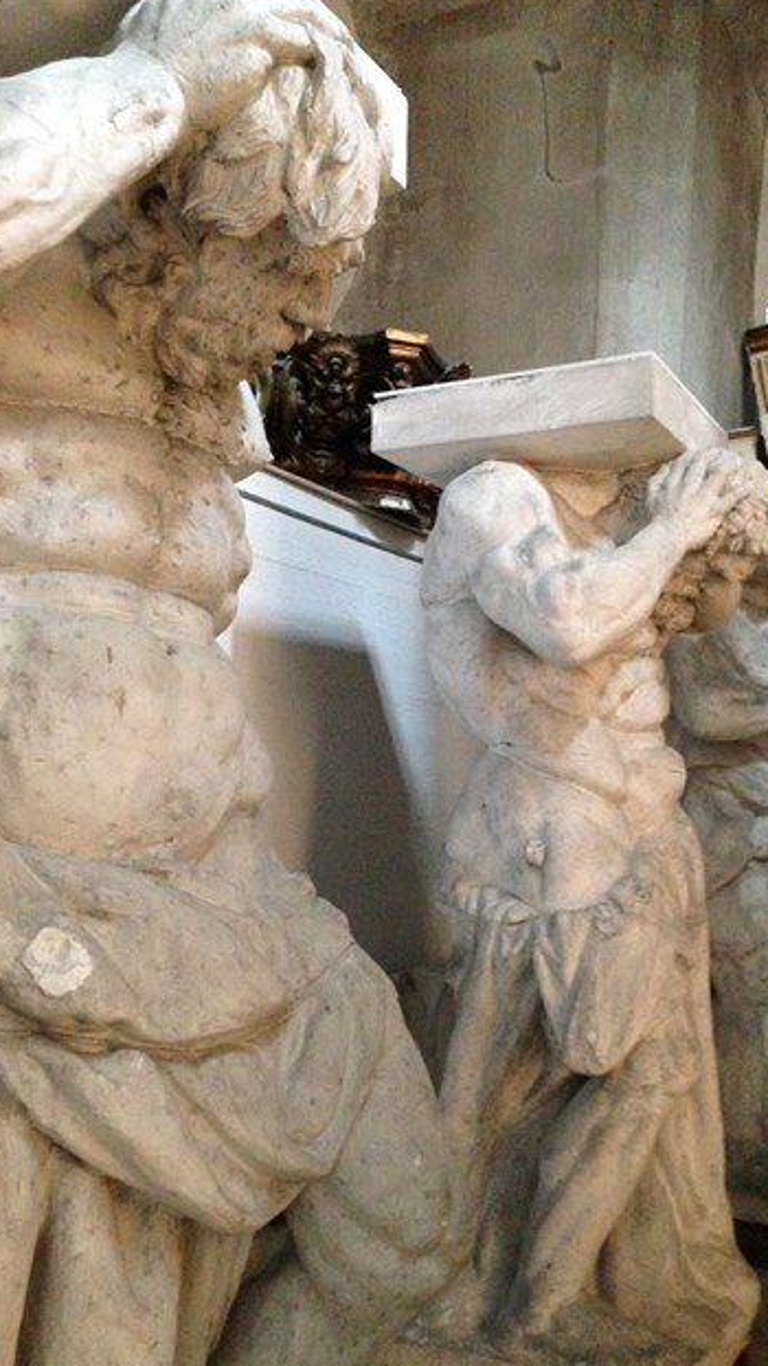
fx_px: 1339
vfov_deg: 54.0
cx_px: 478
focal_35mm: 37
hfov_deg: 31.9
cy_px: 696
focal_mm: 4.12
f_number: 2.4
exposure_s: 1/15
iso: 640
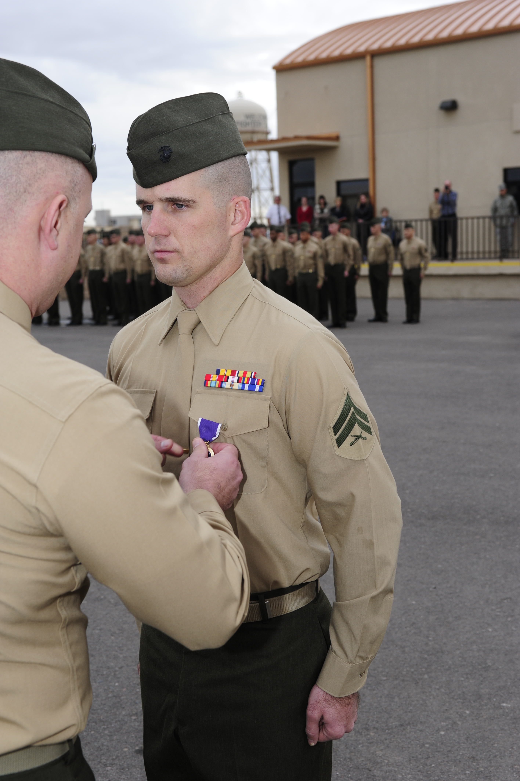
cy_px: 390
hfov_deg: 27.0
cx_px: 260
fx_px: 1085
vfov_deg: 39.6
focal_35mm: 50
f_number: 7.1
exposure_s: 1/250
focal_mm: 50
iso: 400
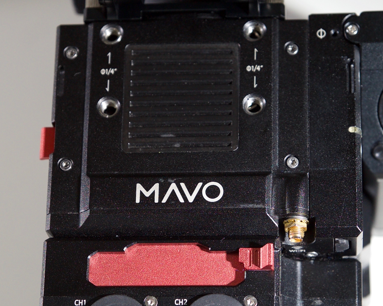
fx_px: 1678
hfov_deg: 13.0
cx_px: 192
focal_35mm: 148
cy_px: 194
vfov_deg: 10.4
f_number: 4
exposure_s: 1/250
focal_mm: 70
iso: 800
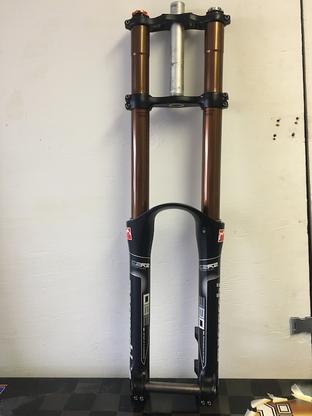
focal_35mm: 29
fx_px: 349
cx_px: 156
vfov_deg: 61.7
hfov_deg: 48.2
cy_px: 208
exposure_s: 1/30
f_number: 2.2
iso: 125
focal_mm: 4.15
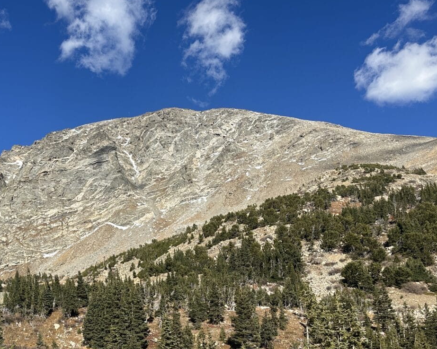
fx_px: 504
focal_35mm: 39
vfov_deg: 37.5
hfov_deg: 46.0
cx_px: 138
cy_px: 252
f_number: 1.78
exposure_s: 1/4184
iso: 80
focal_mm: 6.86
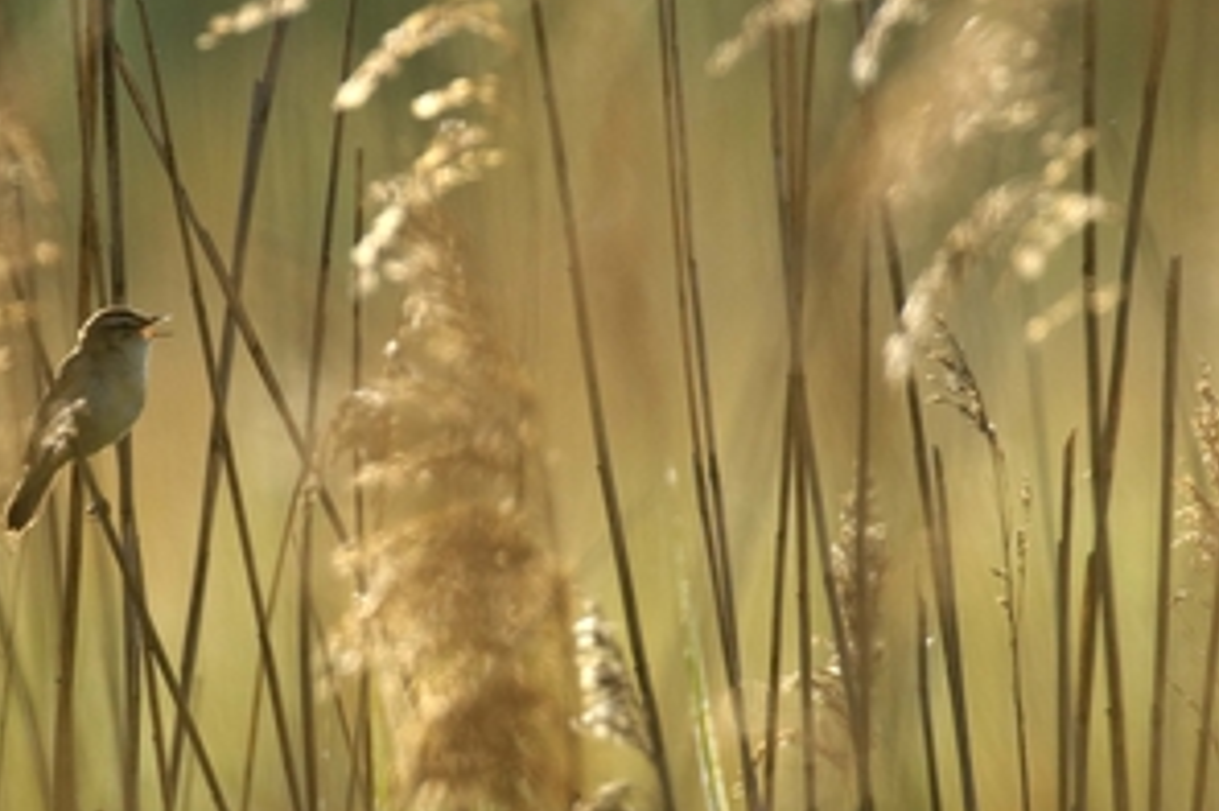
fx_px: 45245
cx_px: 329
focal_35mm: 1337
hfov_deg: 1.5
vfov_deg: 1.0
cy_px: 360
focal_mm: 550
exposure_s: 1/800
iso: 250
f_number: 5.6
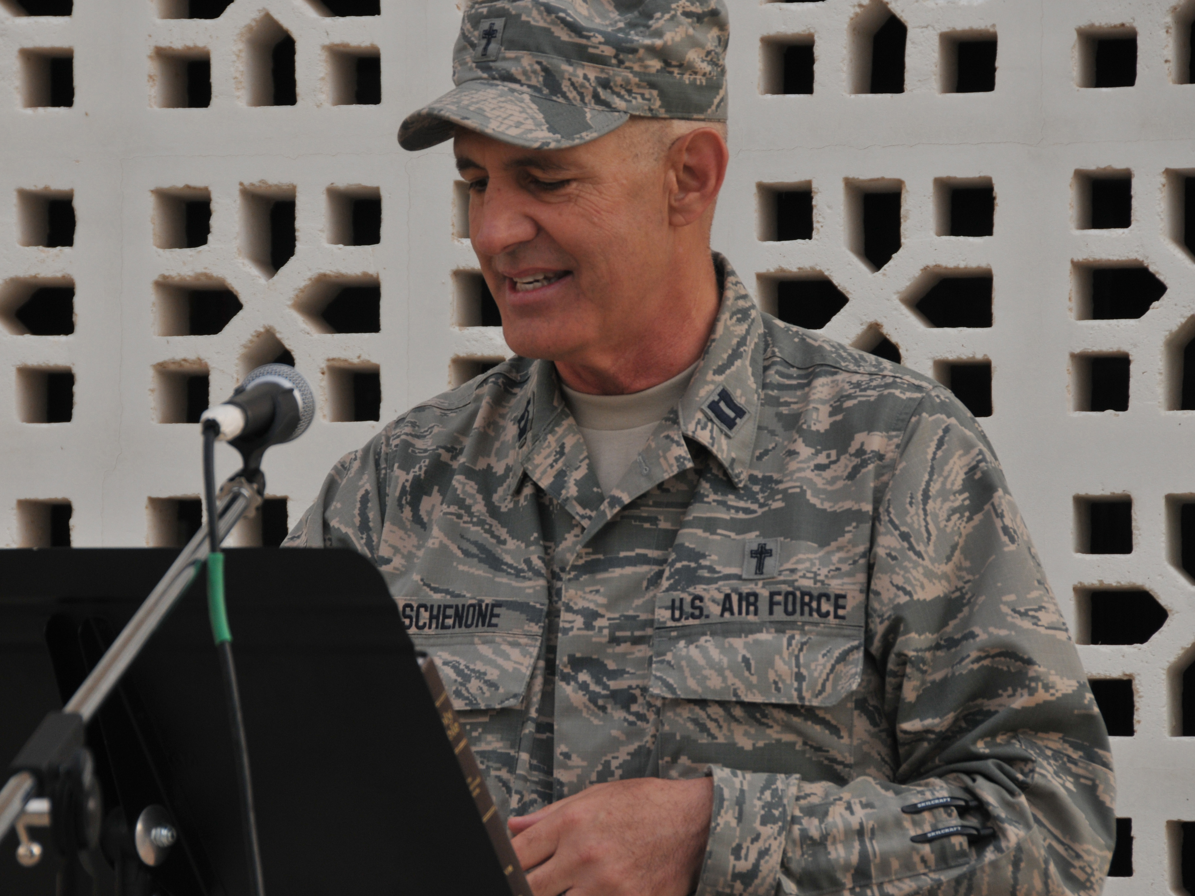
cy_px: 447
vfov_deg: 7.0
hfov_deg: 9.3
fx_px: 7319
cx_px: 538
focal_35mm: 212
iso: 280
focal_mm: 130
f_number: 8
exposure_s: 1/200
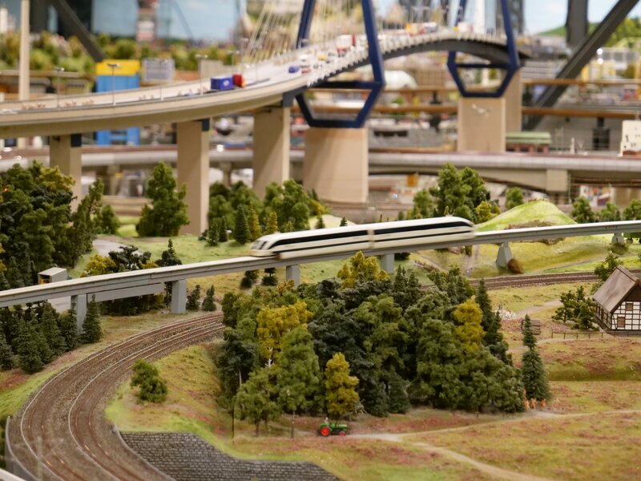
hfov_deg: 16.4
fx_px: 2222
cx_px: 320
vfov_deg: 12.3
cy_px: 240
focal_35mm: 120
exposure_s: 1/125
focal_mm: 60
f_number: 4
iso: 3200
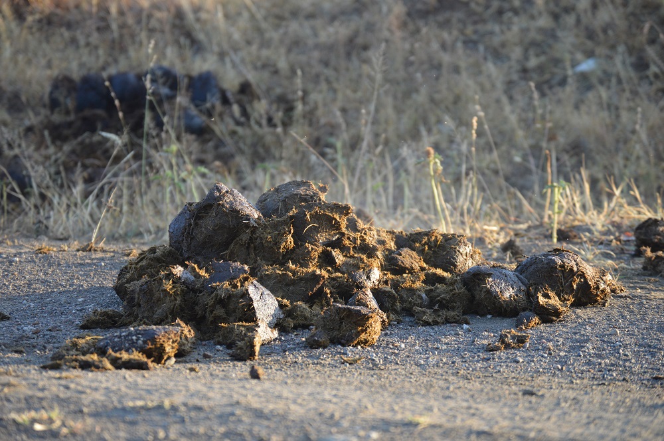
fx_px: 2210
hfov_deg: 17.1
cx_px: 332
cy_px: 220
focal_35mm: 120
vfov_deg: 11.4
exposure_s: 1/320
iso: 400
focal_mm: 80
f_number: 4.5
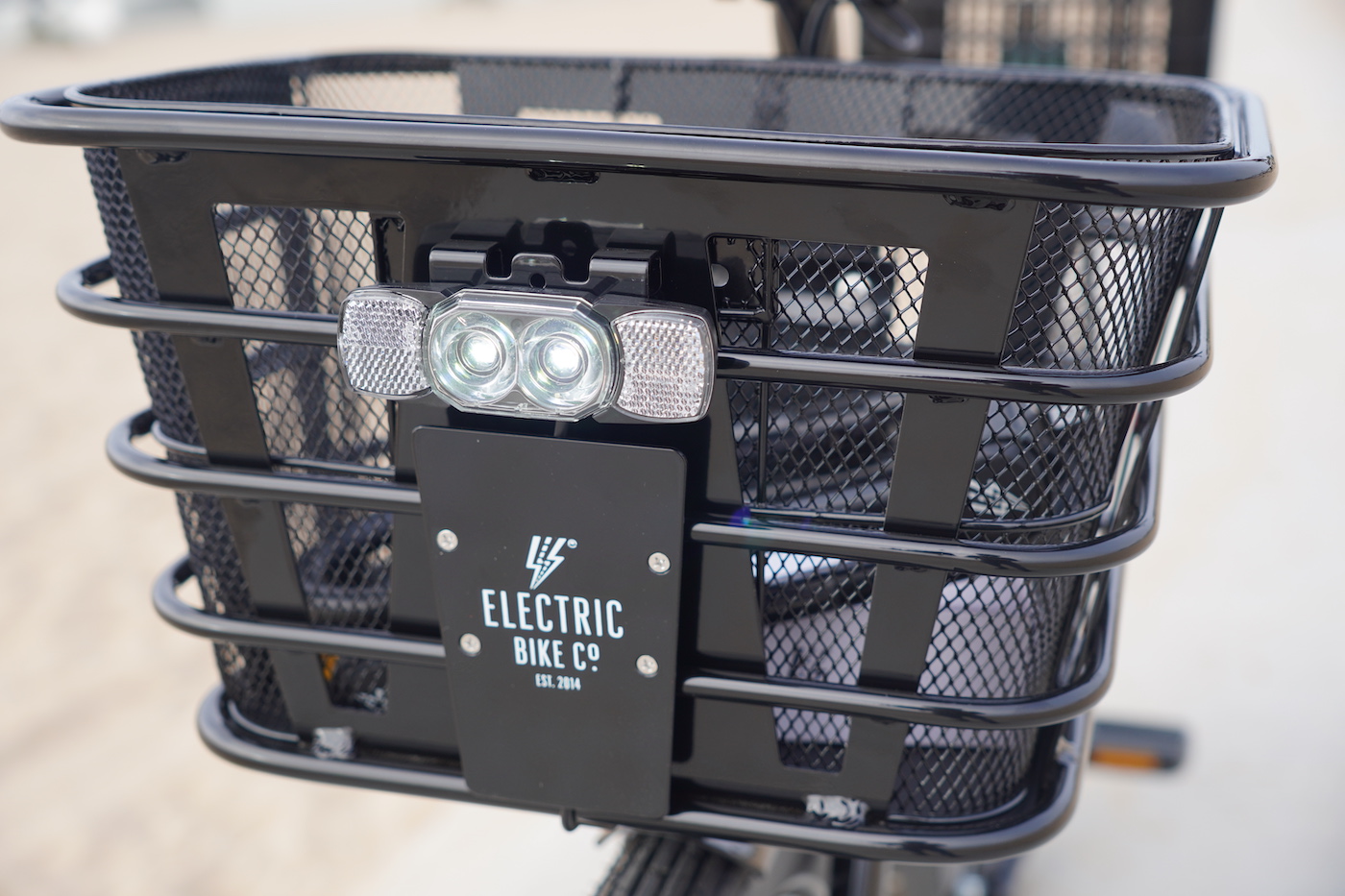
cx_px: 672
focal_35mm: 52
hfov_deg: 37.9
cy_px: 448
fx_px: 1961
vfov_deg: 25.7
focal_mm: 35
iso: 100
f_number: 2.8
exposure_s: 1/250
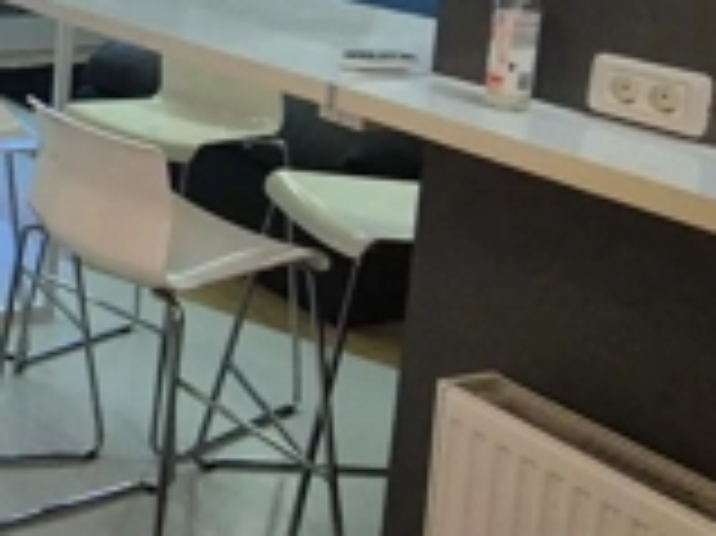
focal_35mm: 49
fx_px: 1013
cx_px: -351
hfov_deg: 27.4
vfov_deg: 27.3
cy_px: -45
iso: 1000
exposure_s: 1/50
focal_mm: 2.2
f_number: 2.2
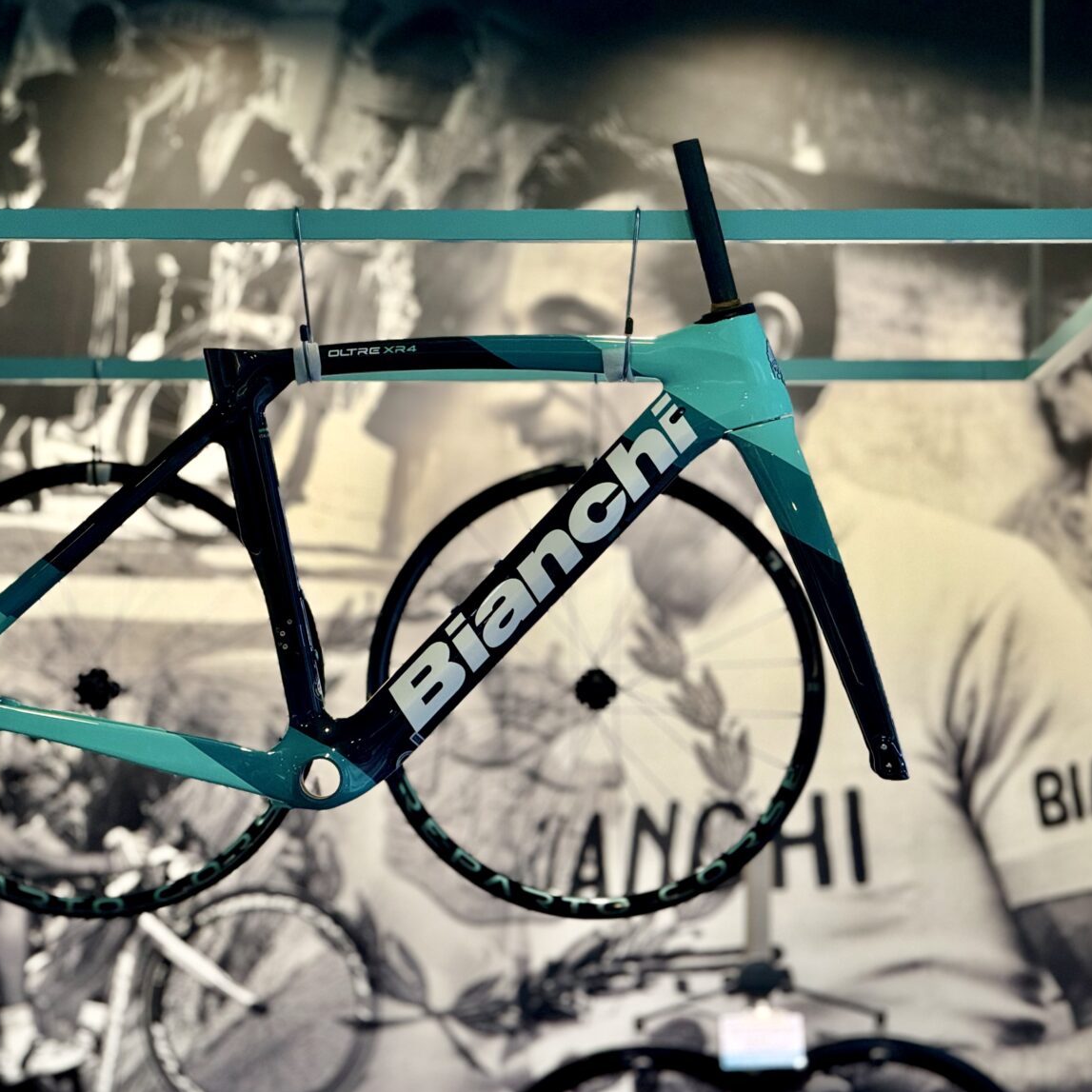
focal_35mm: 142
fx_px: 5068
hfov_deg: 12.3
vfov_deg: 12.3
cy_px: 547
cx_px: 457
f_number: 2.8
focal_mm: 15.66
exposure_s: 1/100
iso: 200
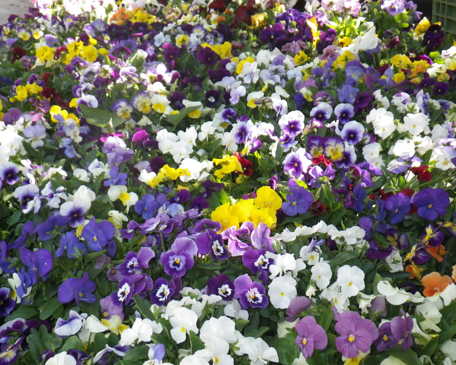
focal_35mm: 36
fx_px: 486
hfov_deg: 50.3
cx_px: 225
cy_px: 185
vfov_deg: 41.1
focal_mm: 6.1
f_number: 3.8
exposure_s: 1/50
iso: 80
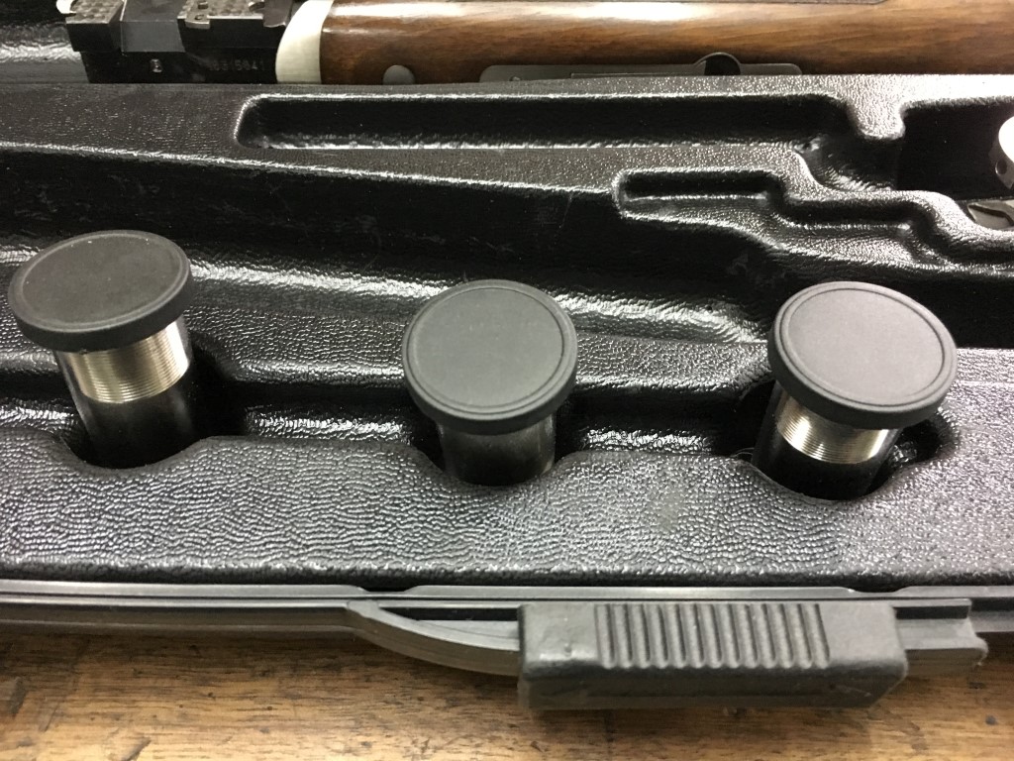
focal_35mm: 29
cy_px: 380
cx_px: 507
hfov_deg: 61.7
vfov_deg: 48.2
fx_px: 849
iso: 320
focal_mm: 4.15
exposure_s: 1/17
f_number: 2.2
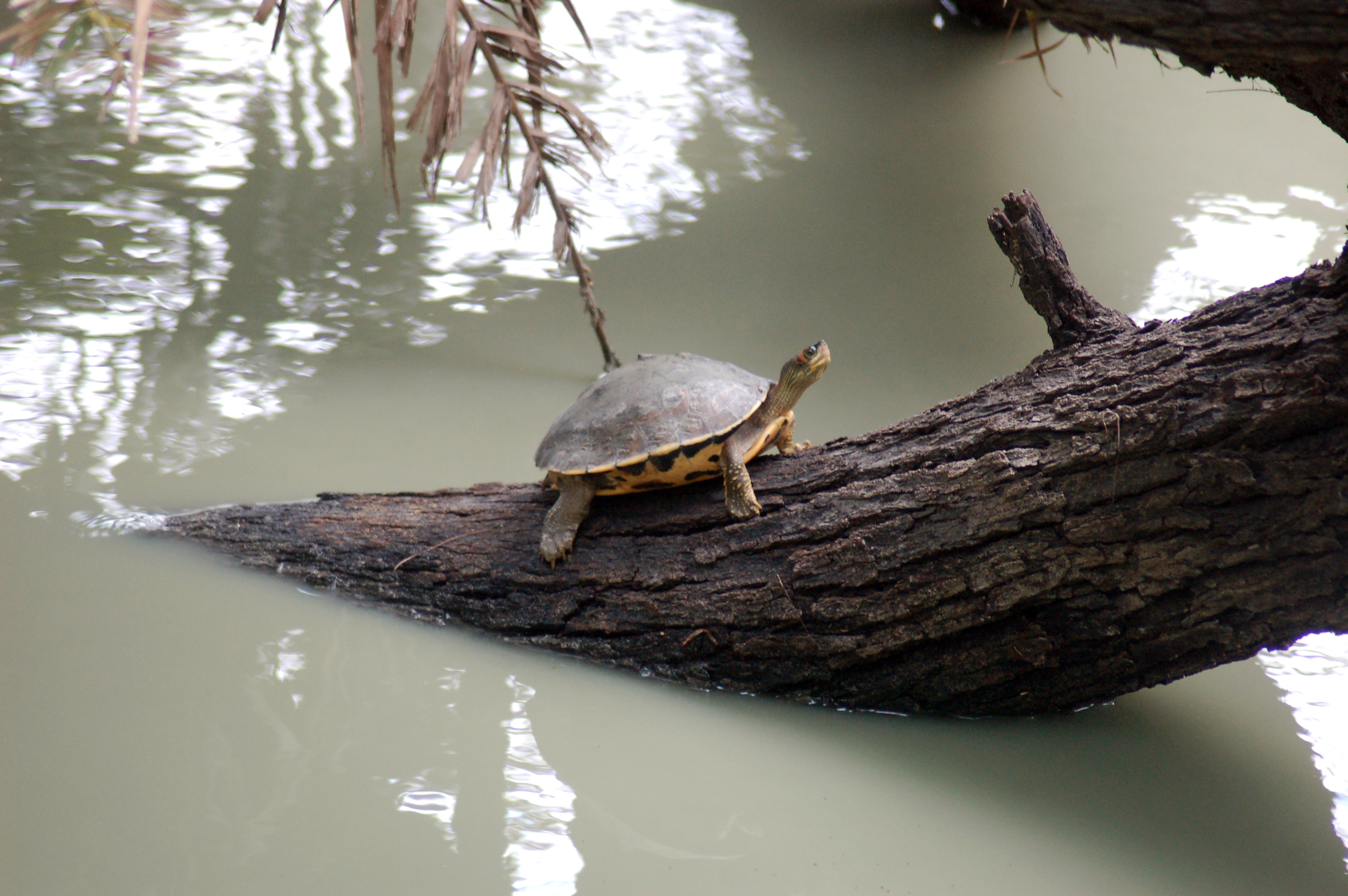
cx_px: 674
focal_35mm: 270
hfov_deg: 7.6
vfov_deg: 5.1
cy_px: 448
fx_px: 10101
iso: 800
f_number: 4.8
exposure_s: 1/100
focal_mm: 180
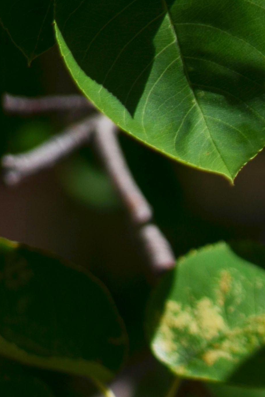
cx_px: 408
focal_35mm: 1070
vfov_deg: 1.9
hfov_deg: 1.3
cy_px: 579
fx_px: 11817
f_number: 5.6
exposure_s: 1/1600
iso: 100
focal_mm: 200
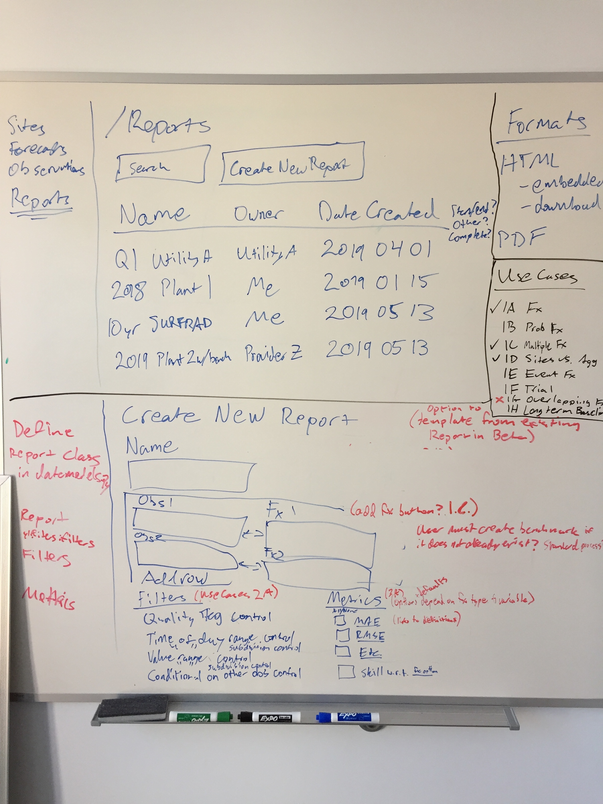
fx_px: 674
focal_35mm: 29
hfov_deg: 48.2
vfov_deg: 61.7
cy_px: 402
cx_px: 302
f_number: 2.2
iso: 32
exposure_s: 1/40
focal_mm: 4.15
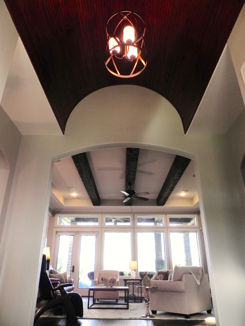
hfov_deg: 53.1
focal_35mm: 26
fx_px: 245
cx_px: 122
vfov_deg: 67.3
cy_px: 163
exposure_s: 1/57.3
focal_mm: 4.6
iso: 160
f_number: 3.2
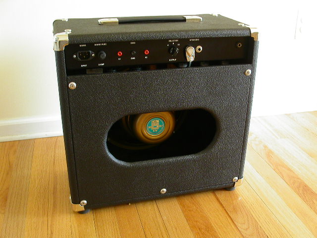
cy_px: 119
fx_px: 348
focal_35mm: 38
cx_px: 158
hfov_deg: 49.0
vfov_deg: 37.7
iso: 200
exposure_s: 1/15
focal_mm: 7.8
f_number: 2.8
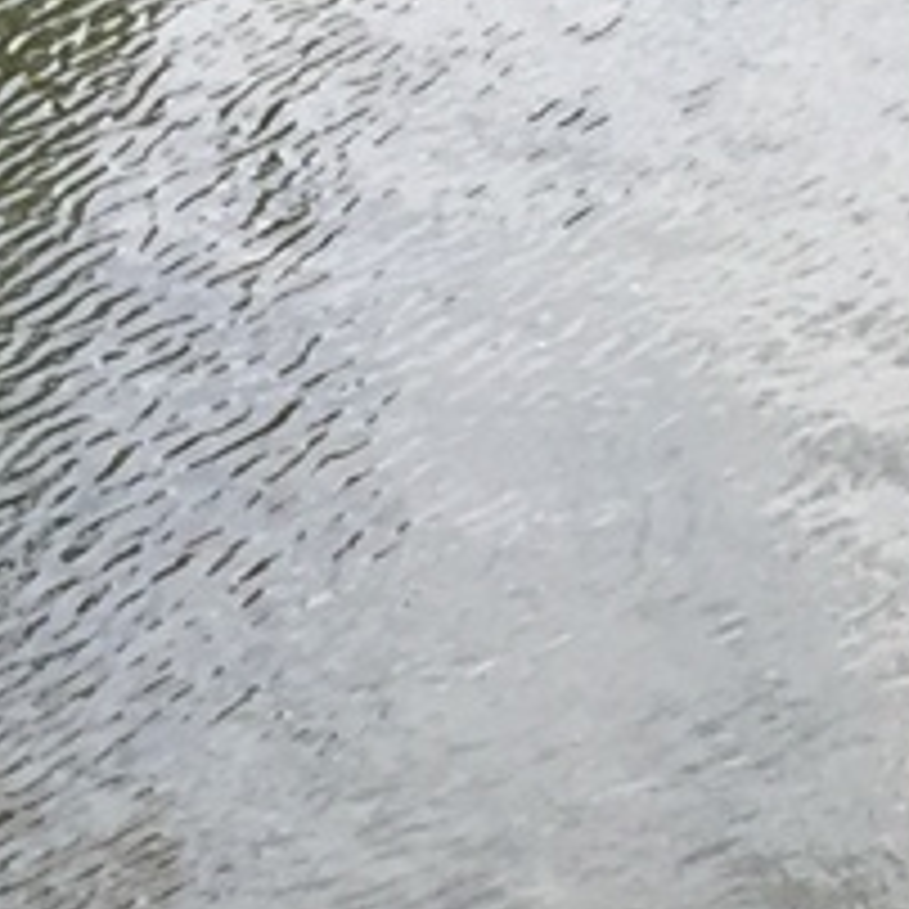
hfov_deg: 7.0
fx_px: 6150
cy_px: 238
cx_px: 3280
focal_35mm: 207
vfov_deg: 8.4
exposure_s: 1/842
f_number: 2.2
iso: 32
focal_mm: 4.15
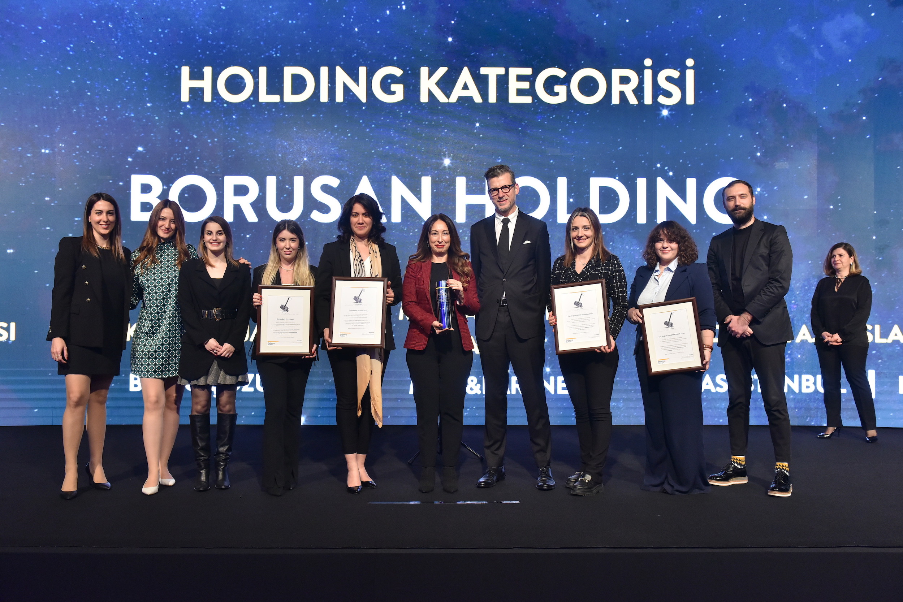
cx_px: 452
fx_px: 803
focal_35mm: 32
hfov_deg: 58.7
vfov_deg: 41.1
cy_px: 301
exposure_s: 1/125
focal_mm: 32
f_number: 4.5
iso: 2000
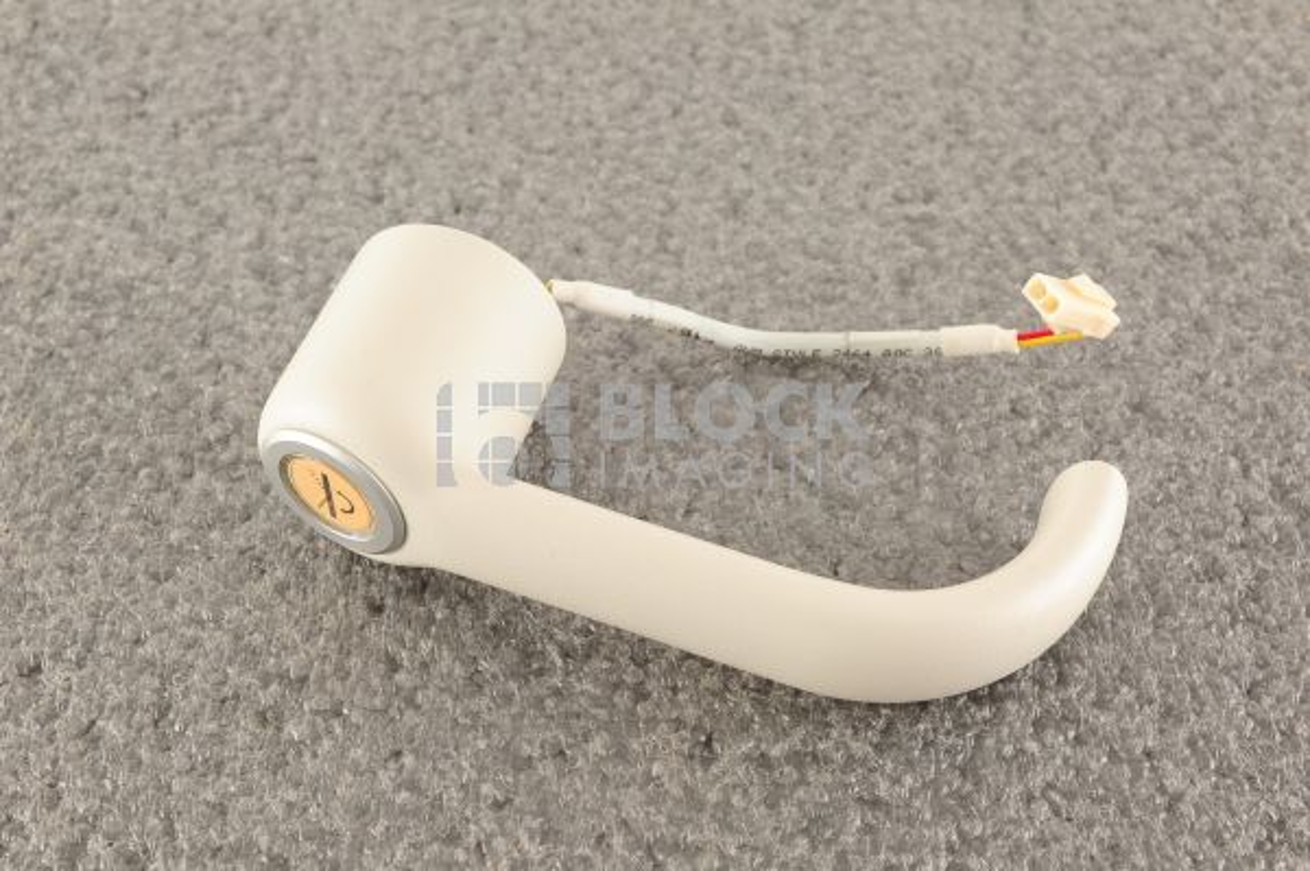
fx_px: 1818
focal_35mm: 50
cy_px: 436
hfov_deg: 39.6
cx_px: 655
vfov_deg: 26.9
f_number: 11
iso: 1600
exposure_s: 1/160
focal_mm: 50
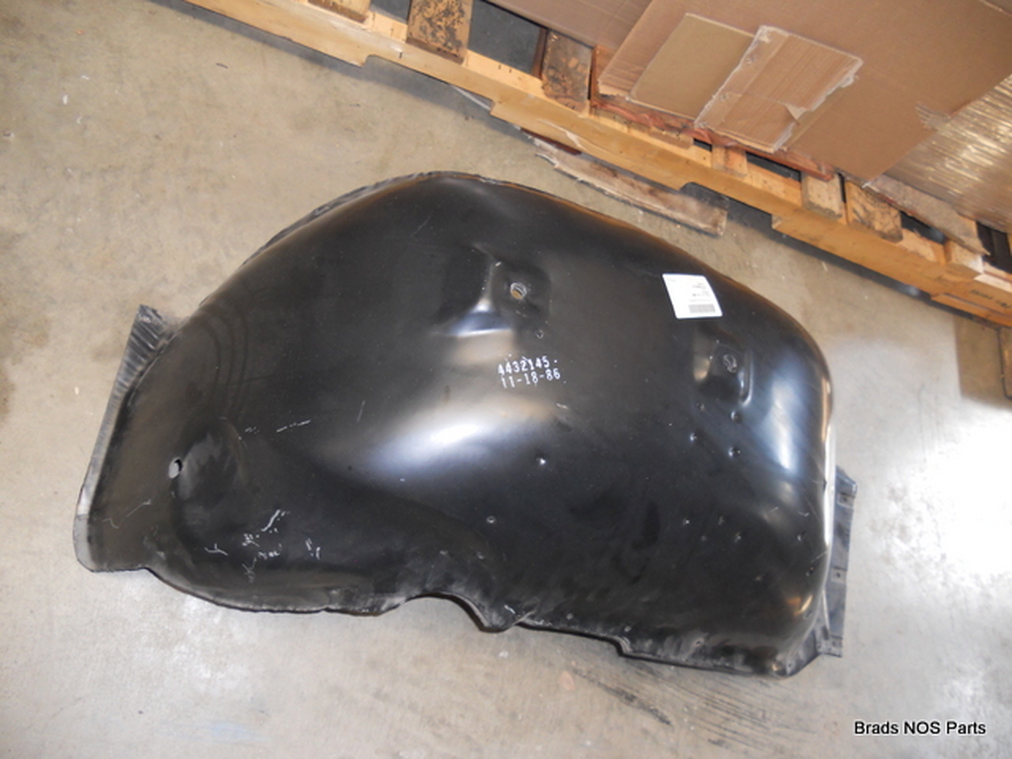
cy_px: 380
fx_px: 789
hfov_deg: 65.3
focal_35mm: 27
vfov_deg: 51.4
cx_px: 506
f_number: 3.2
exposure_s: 1/25
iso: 200
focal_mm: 4.9
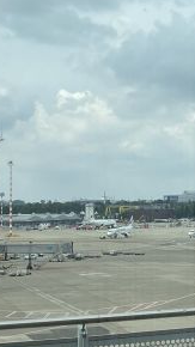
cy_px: 168
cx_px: 270
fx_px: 920
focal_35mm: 100
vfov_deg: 21.4
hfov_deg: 11.7
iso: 32
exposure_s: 1/2817
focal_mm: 4.25
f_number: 1.8
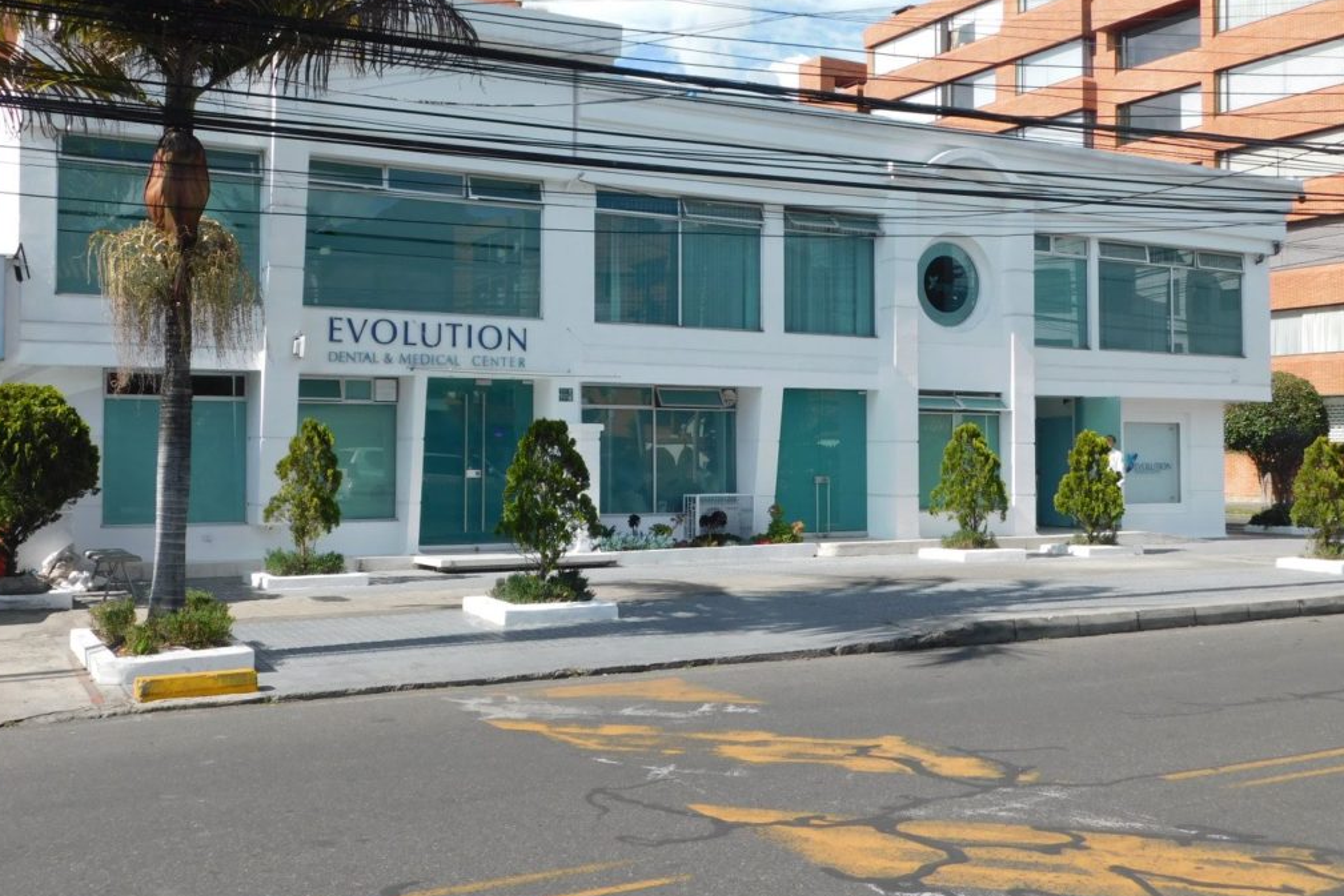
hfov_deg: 50.7
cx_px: 665
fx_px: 1419
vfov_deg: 35.0
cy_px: 405
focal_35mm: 38
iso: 125
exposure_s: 1/1000
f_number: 3.5
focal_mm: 6.3
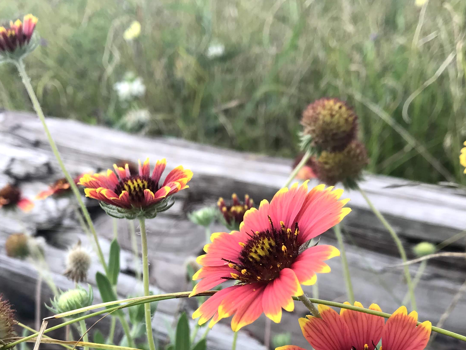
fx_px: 700
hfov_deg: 36.8
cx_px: 228
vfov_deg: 27.4
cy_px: 286
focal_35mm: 52
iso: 20
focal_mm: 3.99
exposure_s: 1/447
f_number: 1.8
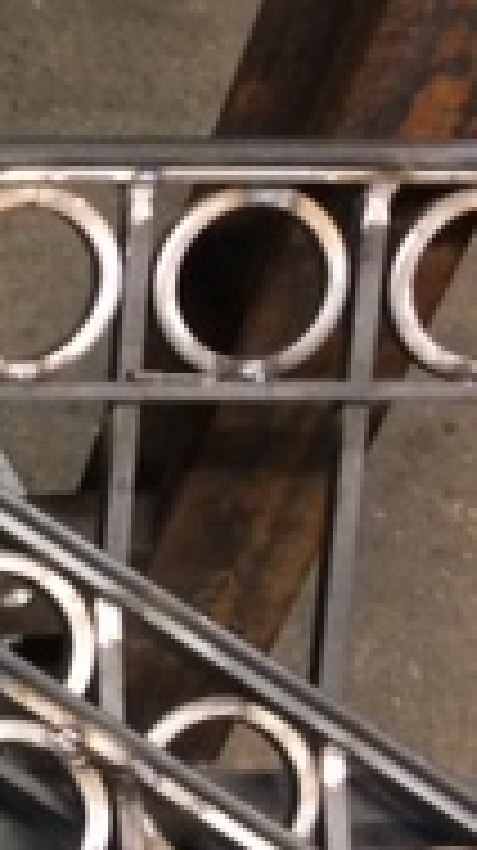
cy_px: 715
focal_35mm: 107
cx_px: -778
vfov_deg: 19.7
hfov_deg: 9.6
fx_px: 2411
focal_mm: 4.15
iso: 320
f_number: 2.2
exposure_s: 1/24
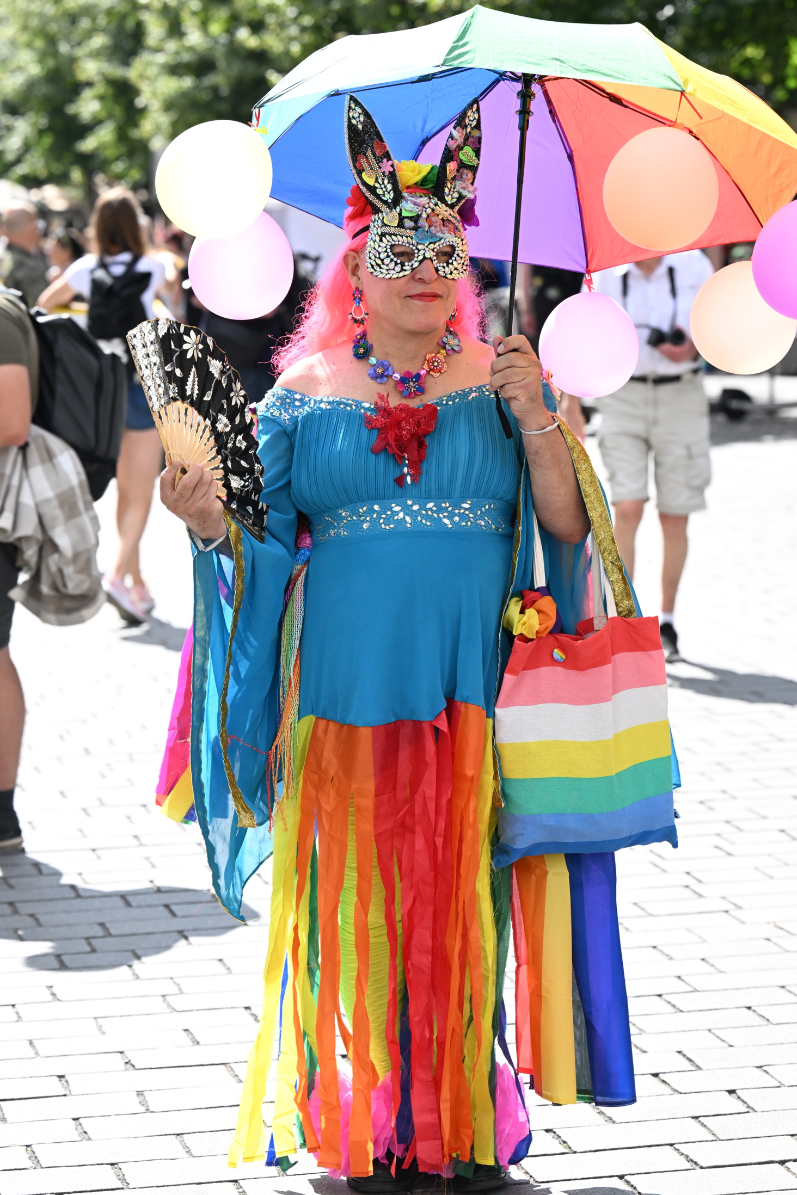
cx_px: 432
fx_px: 3520
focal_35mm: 106
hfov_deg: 12.9
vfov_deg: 19.3
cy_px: 611
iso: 1600
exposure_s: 1/4000
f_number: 5
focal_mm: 97
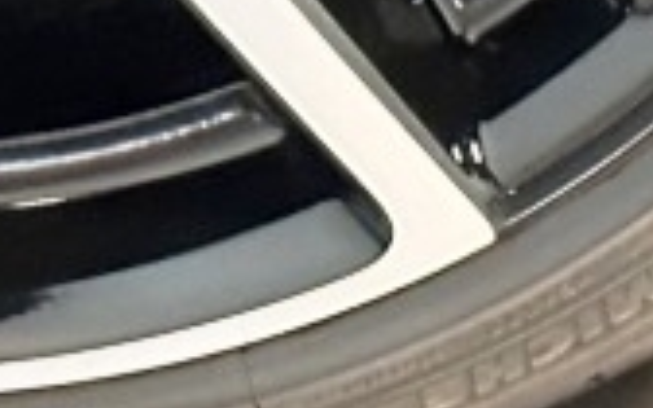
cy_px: -680
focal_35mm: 311
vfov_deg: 4.1
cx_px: -89
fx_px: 5535
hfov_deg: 6.7
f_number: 1.78
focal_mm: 6.86
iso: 640
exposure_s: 1/30
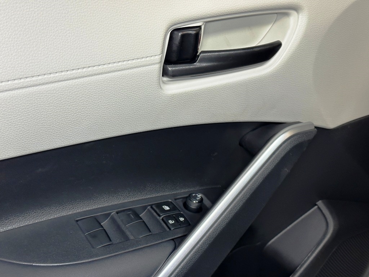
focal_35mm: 48
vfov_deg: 30.3
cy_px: 138
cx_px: 184
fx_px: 512
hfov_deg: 39.7
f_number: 1.78
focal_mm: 6.86
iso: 250
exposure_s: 1/43
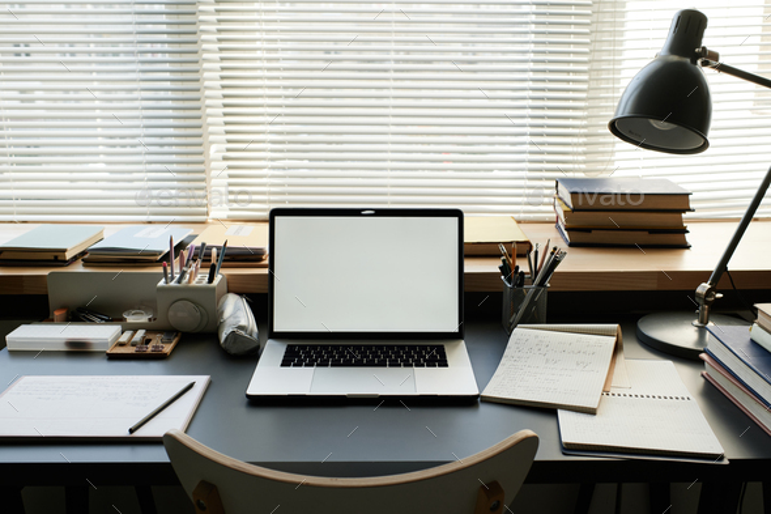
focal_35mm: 35
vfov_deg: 37.8
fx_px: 749
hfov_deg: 54.4
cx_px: 386
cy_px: 257
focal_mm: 23
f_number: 4
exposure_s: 1/160
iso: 200
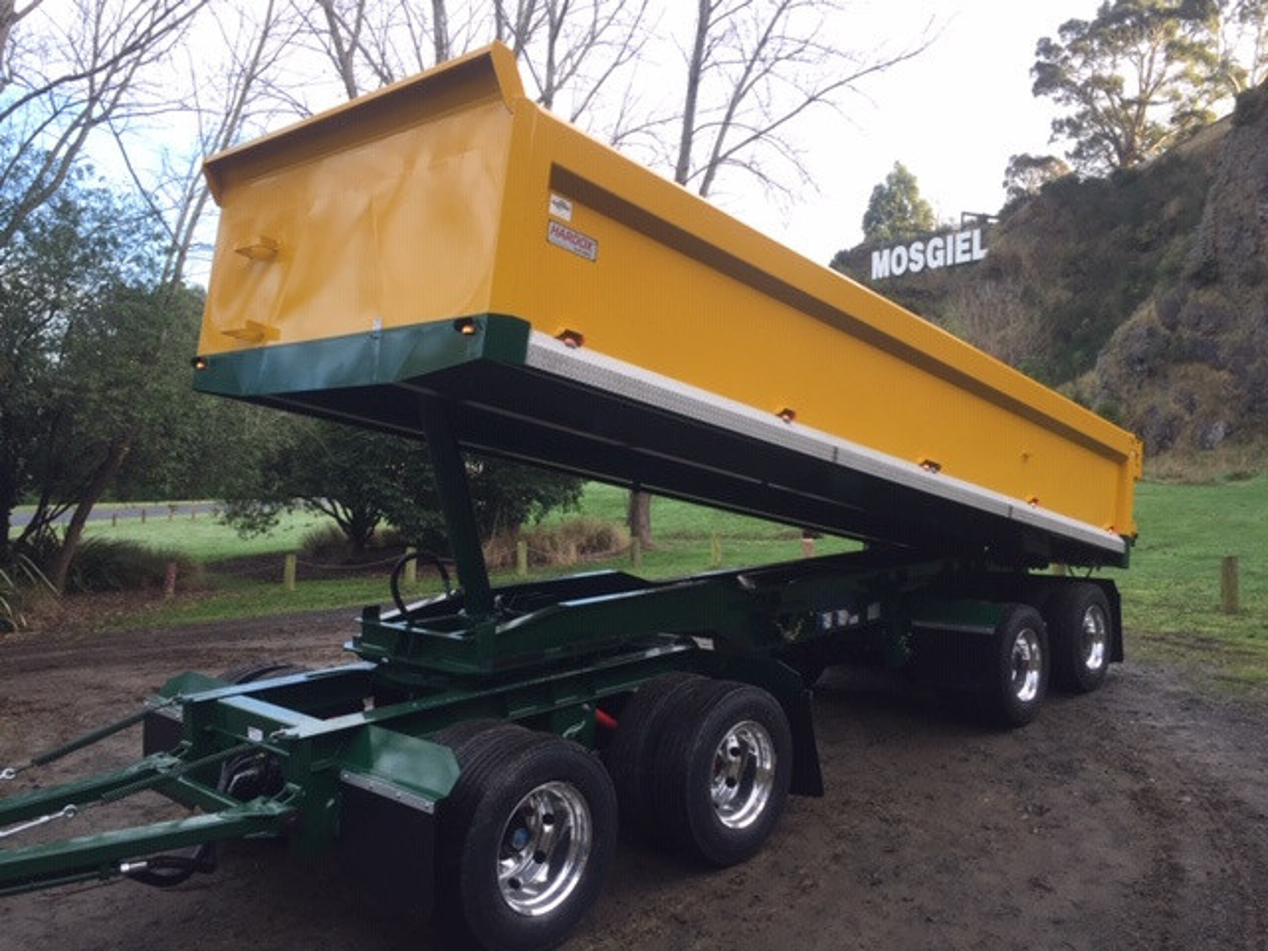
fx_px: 1062
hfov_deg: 61.7
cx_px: 634
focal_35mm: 29
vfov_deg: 48.2
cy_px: 476
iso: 32
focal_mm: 4.15
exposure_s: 1/110
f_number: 2.2
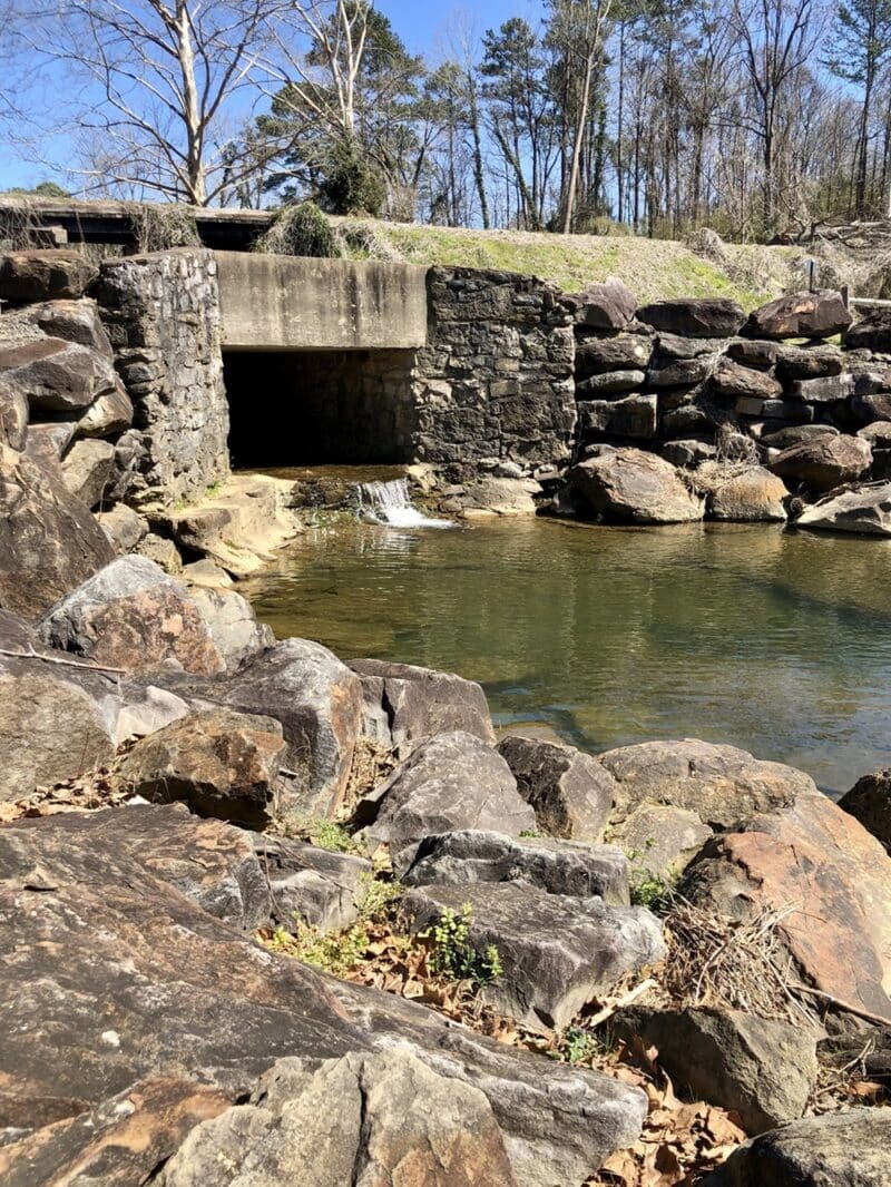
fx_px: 961
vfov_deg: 63.4
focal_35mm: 28
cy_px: 594
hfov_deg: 49.8
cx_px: 446
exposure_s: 1/1012
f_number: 1.8
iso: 20
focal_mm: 3.99
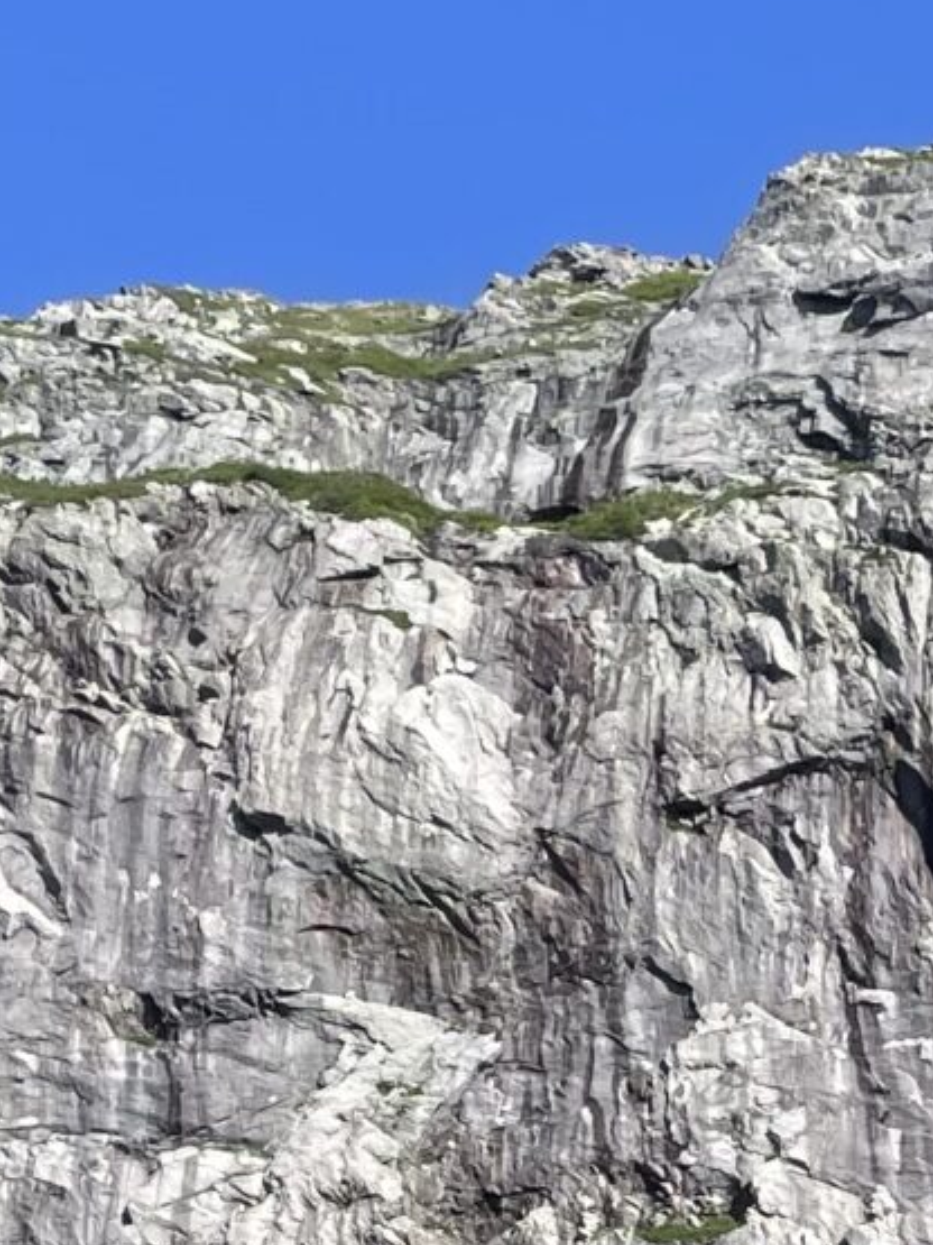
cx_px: 803
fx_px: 4314
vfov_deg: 15.7
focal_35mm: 120
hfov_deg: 12.3
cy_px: 1543
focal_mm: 4.2
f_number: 1.6
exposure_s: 1/2092
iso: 32
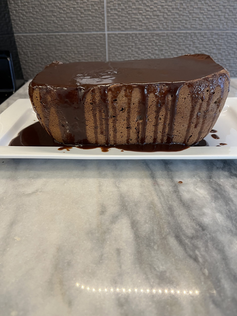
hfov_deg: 53.1
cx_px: 118
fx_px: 237
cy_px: 158
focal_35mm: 26
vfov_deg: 67.3
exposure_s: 1/60
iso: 125
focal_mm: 5.1
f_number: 1.6
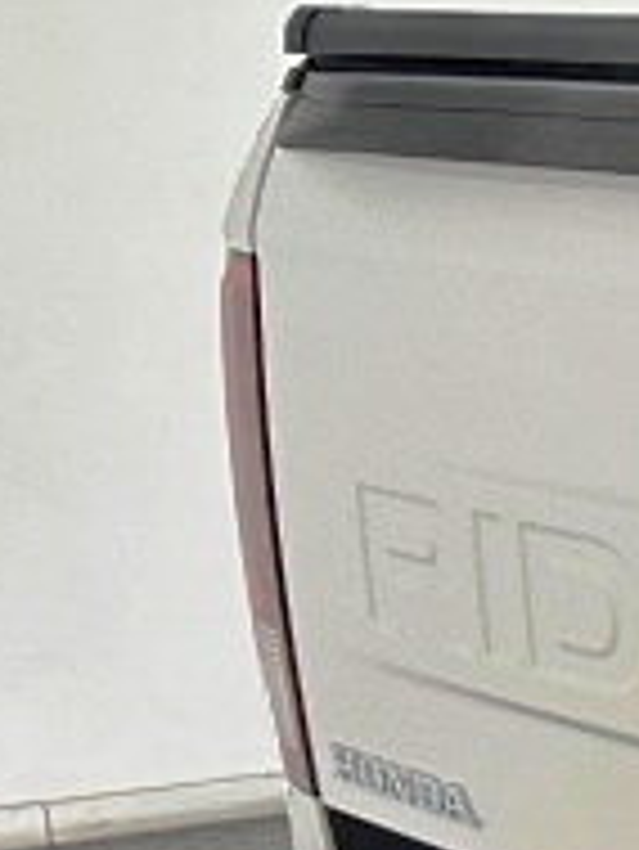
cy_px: 917
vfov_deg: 14.8
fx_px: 3196
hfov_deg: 8.7
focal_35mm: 130
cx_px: 2128
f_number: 1.78
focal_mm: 6.86
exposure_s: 1/60
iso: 250
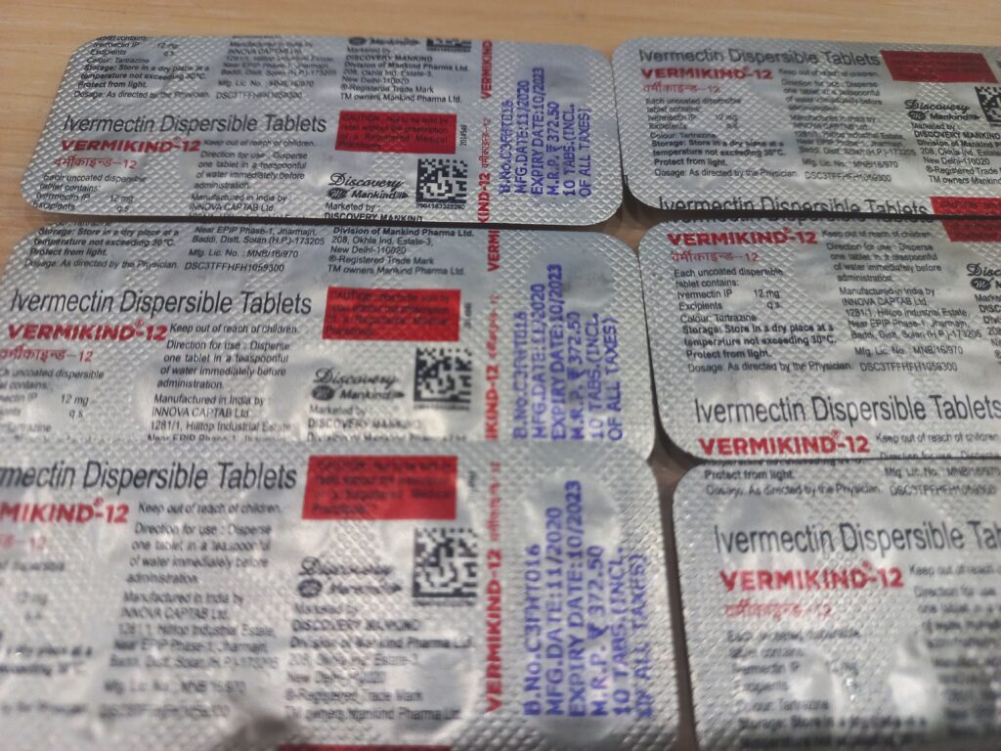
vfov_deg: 54.9
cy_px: 376
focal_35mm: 25
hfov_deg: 69.4
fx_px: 723
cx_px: 500
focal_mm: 4.6
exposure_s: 1/33
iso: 160
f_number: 1.8
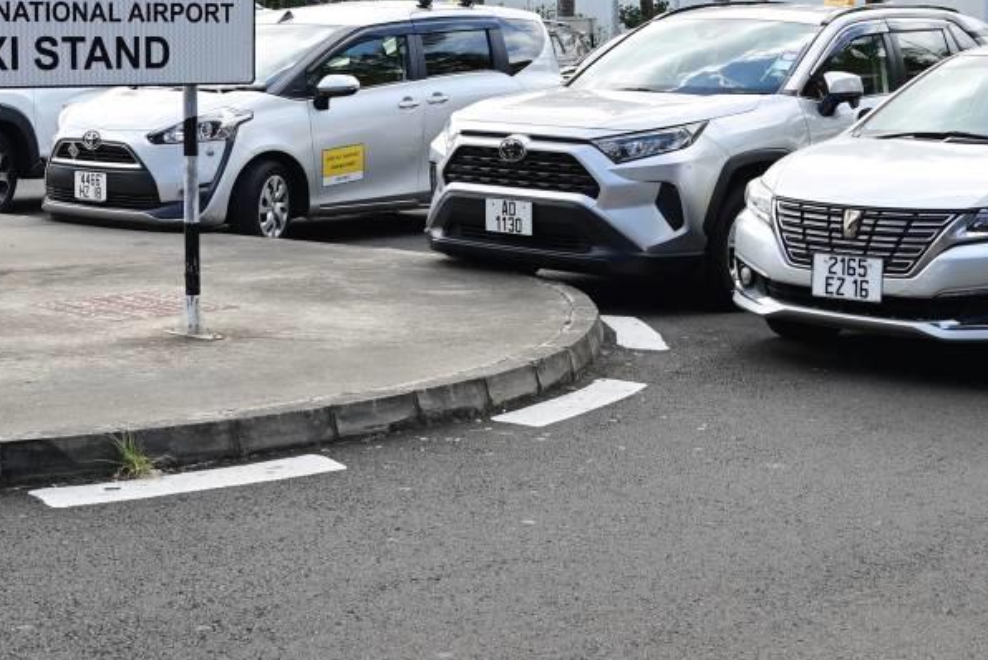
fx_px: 1840
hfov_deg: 30.0
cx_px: 559
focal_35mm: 67
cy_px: 192
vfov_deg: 20.2
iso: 100
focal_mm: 26
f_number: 6.3
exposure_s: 1/200
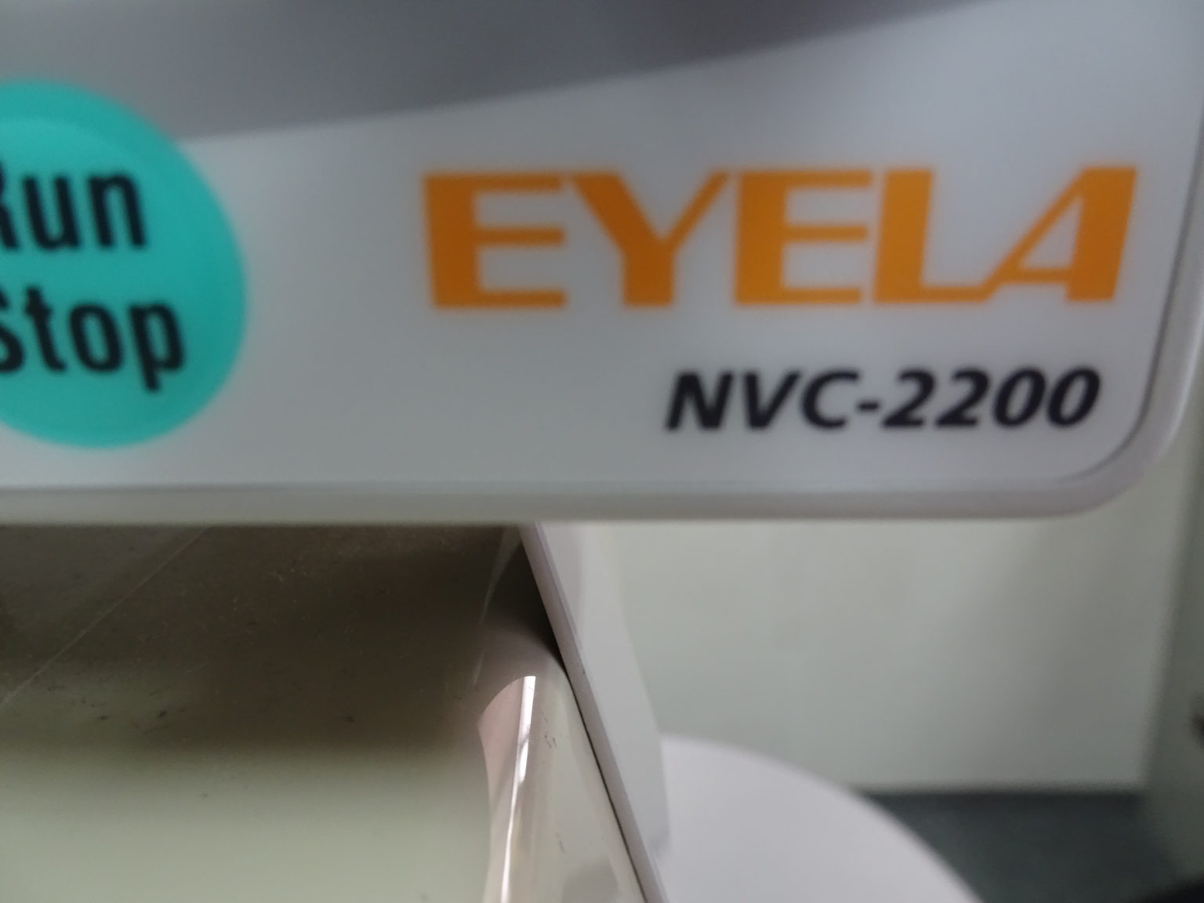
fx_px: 835
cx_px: 602
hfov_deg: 71.6
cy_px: 452
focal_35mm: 24
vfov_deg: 56.8
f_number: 3.5
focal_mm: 4.1
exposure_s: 1/30
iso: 320
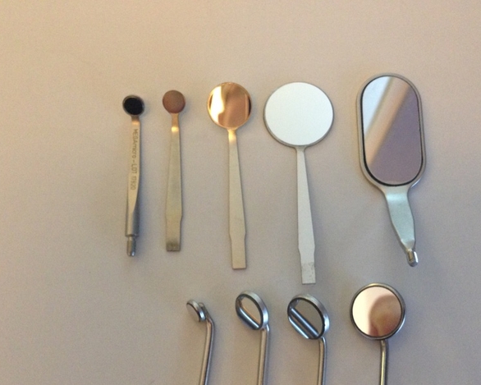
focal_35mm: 44
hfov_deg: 41.7
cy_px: 245
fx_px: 626
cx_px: 298
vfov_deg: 34.0
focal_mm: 4.12
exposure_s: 1/20
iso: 200
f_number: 2.4
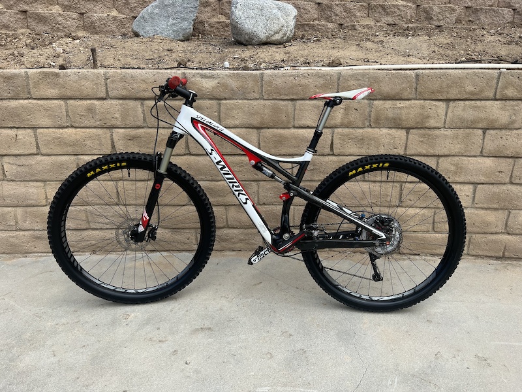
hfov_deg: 67.3
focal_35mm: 26
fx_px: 392
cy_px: 196
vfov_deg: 53.1
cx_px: 261
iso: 50
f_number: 1.5
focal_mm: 5.7
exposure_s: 1/1724
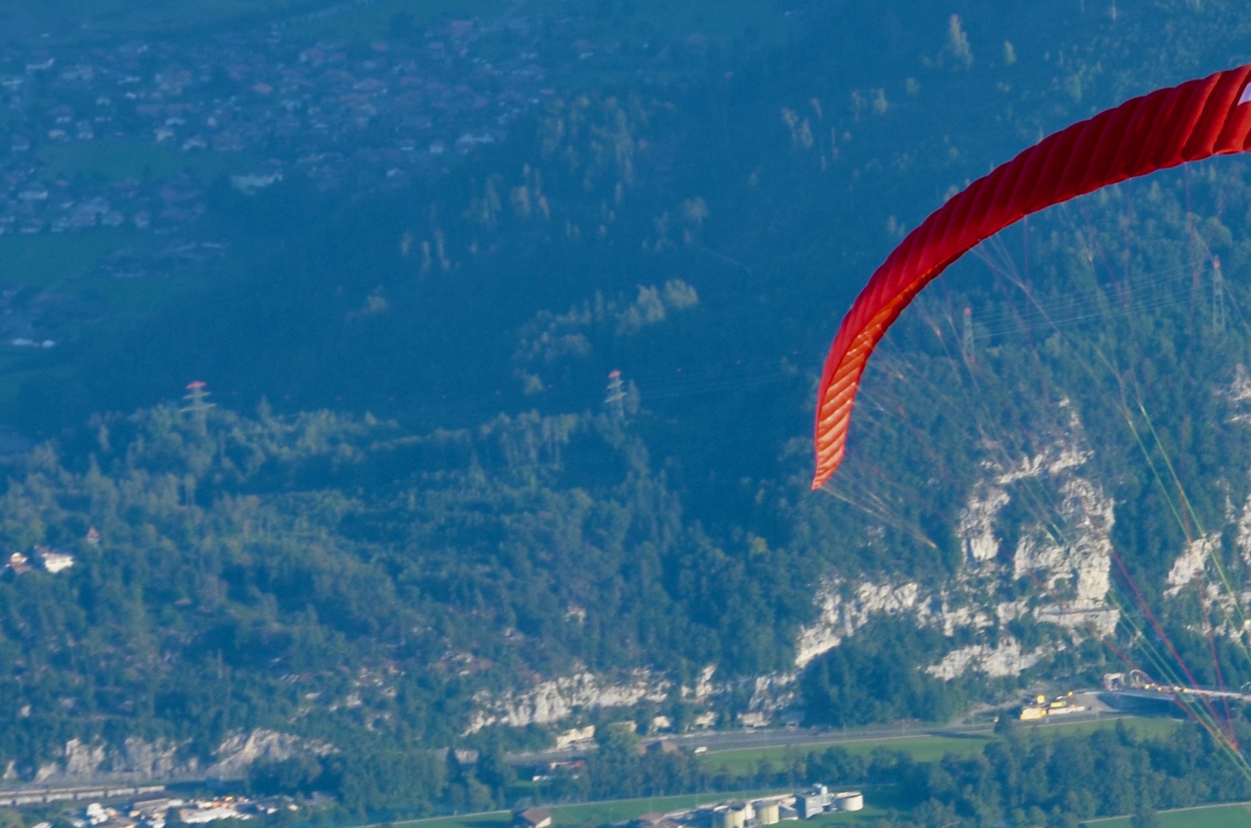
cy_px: 514
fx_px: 12393
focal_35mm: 357
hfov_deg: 5.7
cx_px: 1571
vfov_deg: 3.8
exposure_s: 1/250
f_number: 8
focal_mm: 85
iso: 200
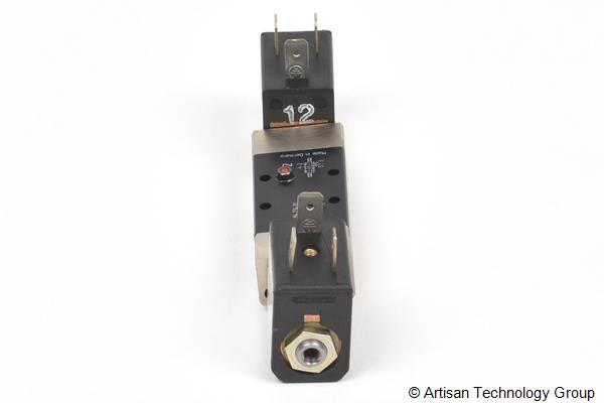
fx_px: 1309
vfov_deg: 17.5
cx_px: 302
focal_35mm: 78
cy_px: 202
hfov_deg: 26.0
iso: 200
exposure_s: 1/200
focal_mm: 52
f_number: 14
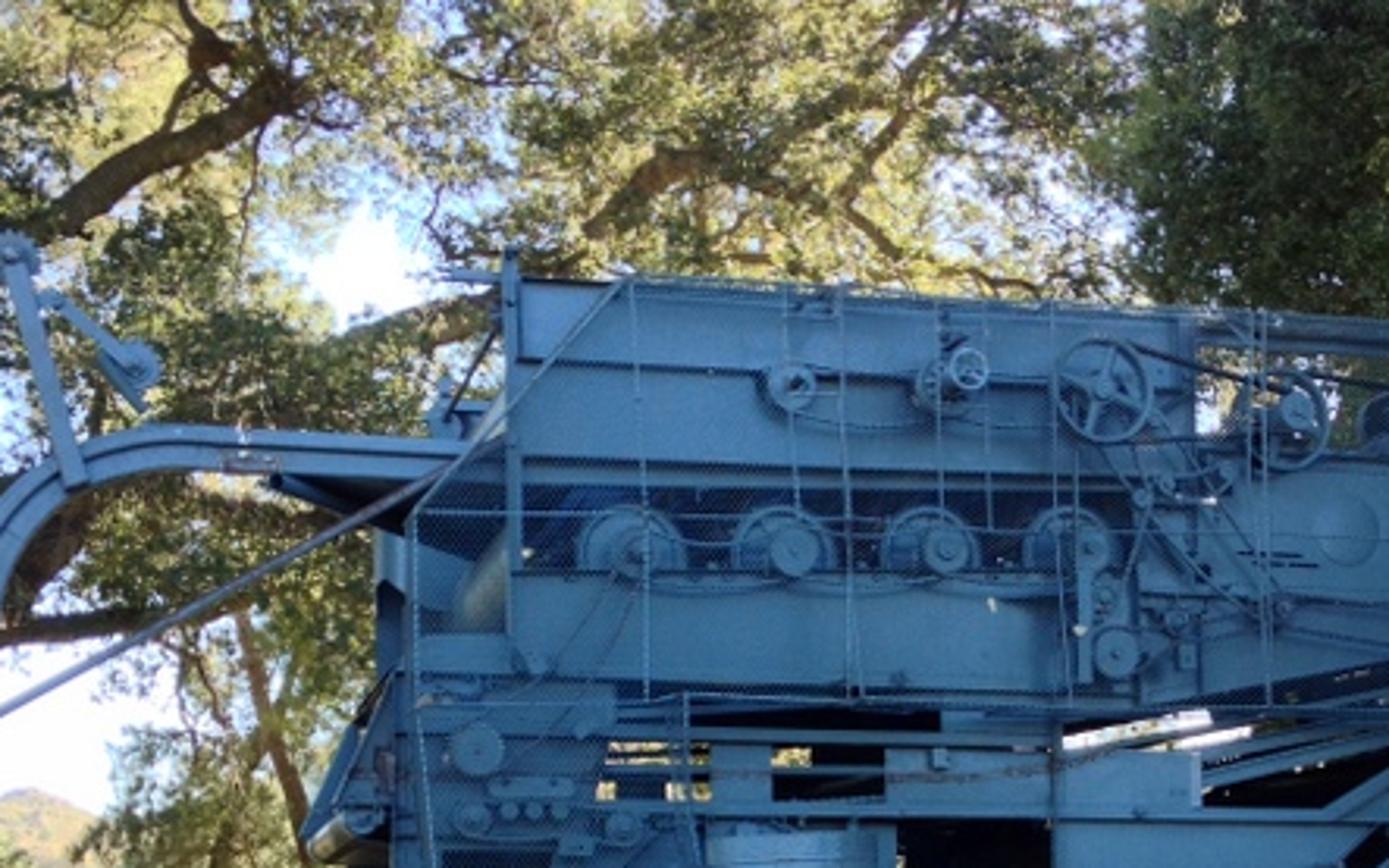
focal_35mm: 67
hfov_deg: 30.5
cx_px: 897
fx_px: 2537
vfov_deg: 18.9
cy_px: 877
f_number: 2.4
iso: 50
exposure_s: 1/120
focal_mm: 4.28
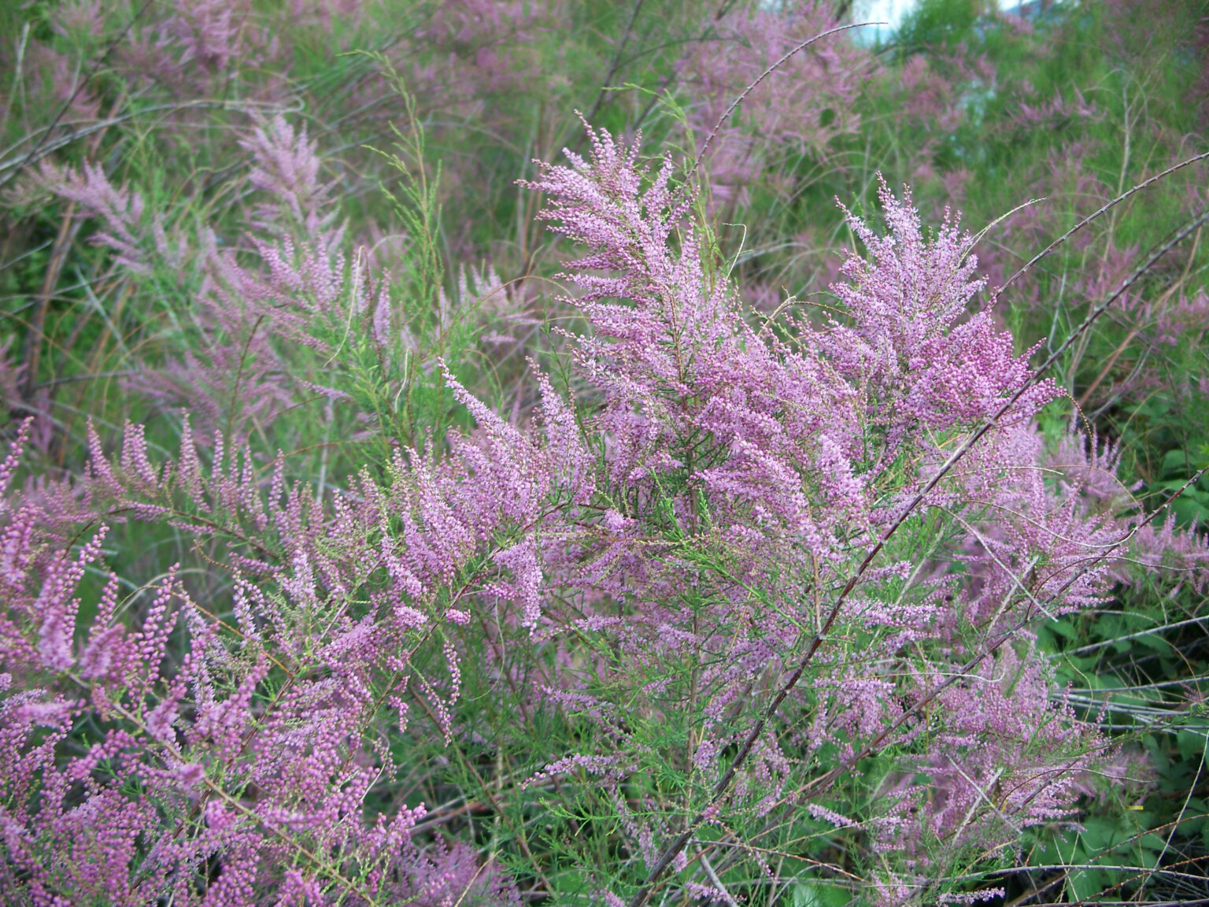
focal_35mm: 37
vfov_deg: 38.7
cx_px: 604
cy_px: 454
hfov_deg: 50.1
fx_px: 1292
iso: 64
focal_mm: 7.8
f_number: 2.8
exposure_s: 1/200
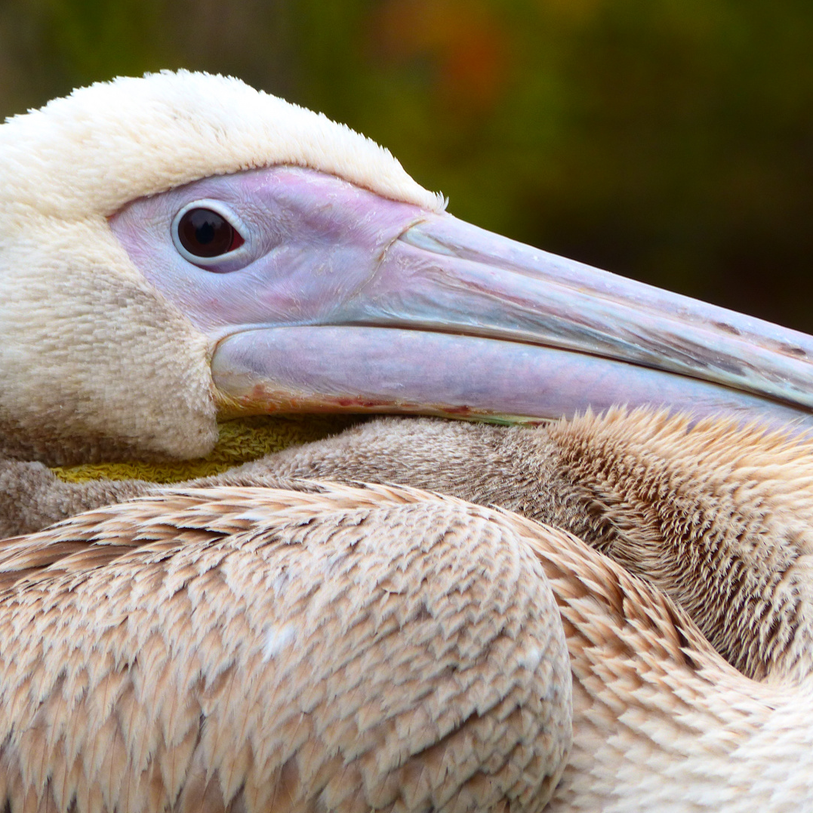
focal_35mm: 709
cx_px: 300
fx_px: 18839
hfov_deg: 2.5
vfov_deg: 2.5
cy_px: 407
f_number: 5
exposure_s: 1/125
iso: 200
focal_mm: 108
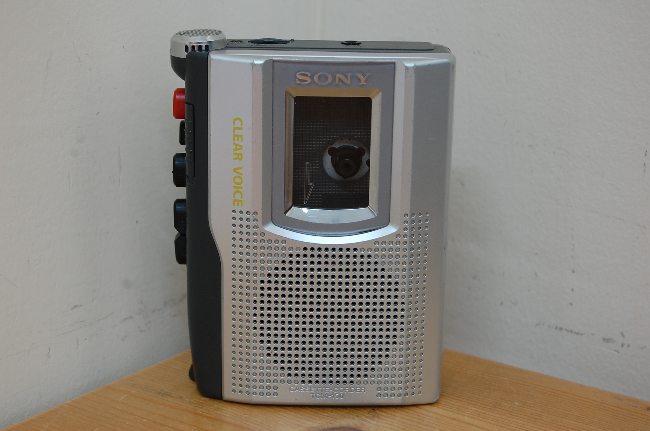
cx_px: 325
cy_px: 216
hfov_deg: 24.7
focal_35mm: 82
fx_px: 1487
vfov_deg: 16.5
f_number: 5.6
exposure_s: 1/30
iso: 400
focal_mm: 55
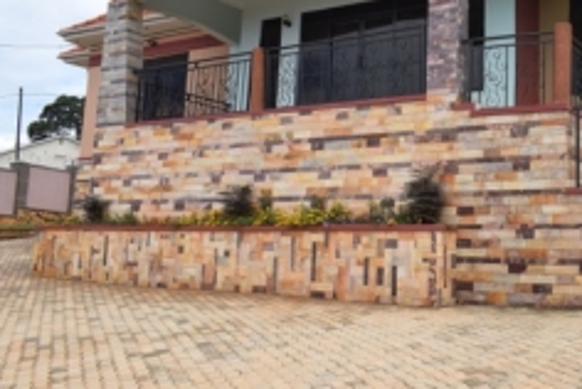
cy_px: 138
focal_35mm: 44
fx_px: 712
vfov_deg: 30.4
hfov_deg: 42.8
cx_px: 448
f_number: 10
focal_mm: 18
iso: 200
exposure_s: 1/400
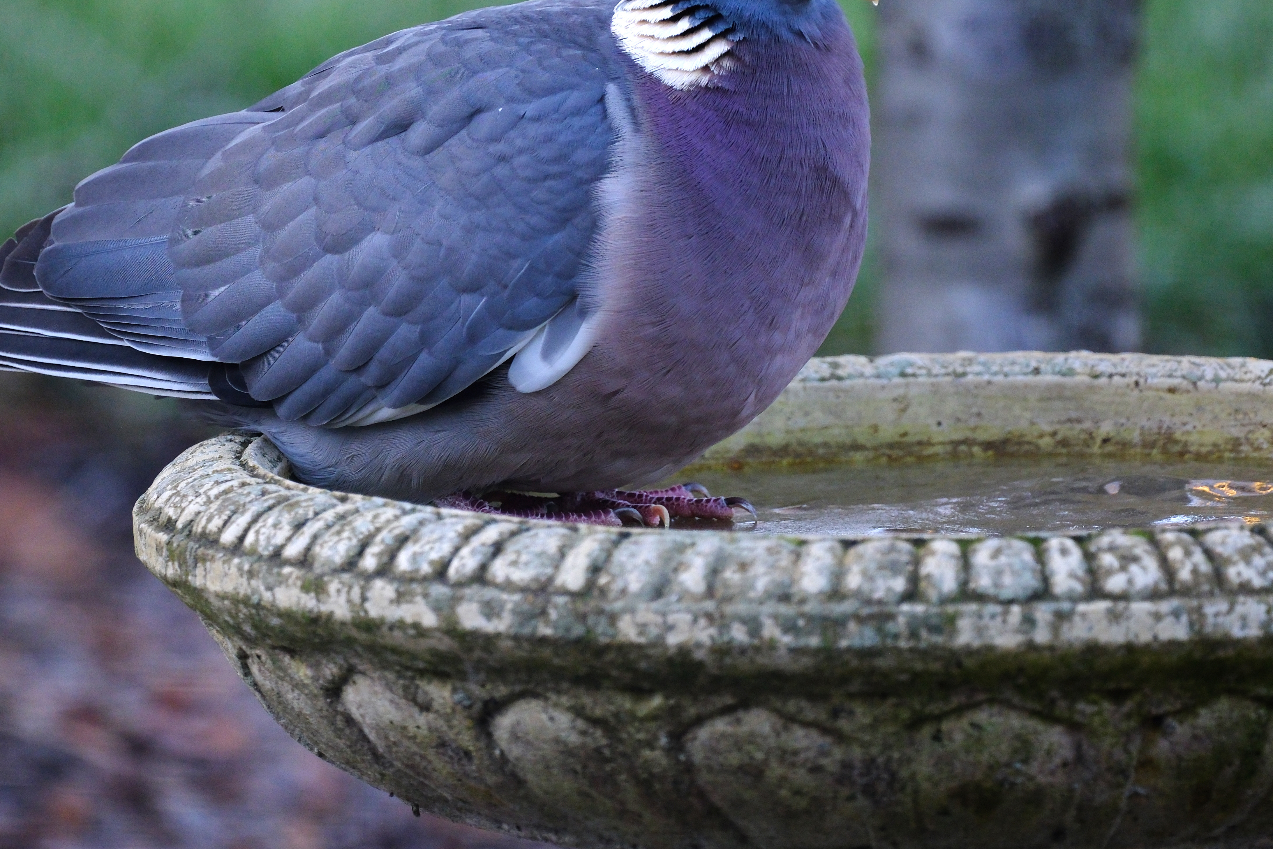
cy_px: 300
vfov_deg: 1.3
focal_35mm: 1071
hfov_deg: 1.9
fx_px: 37867
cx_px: 459
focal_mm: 500
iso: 800
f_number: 5.6
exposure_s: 1/180
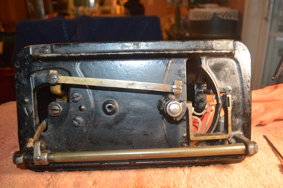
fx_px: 212
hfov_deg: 67.4
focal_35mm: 27
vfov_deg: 47.8
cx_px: 142
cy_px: 94
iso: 1400
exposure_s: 1/60
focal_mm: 18
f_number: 3.5
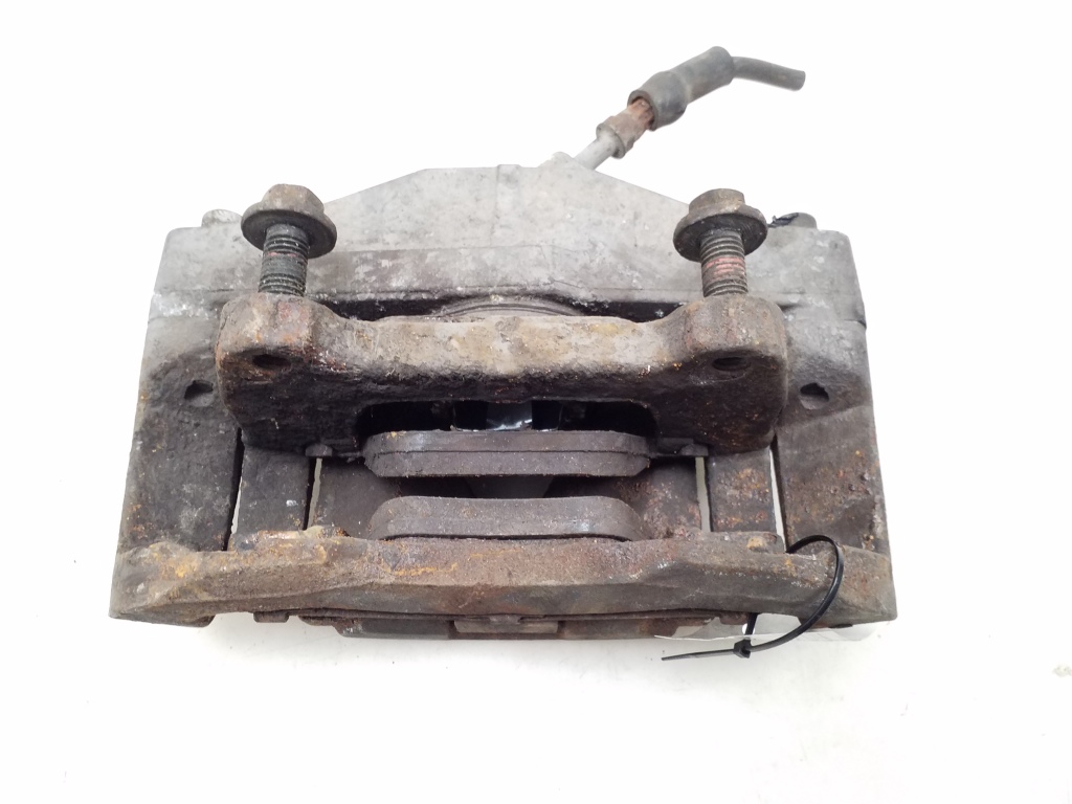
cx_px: 536
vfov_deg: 51.4
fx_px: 836
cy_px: 402
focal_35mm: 27
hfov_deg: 65.3
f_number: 1.9
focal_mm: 3.6
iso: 200
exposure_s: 1/33
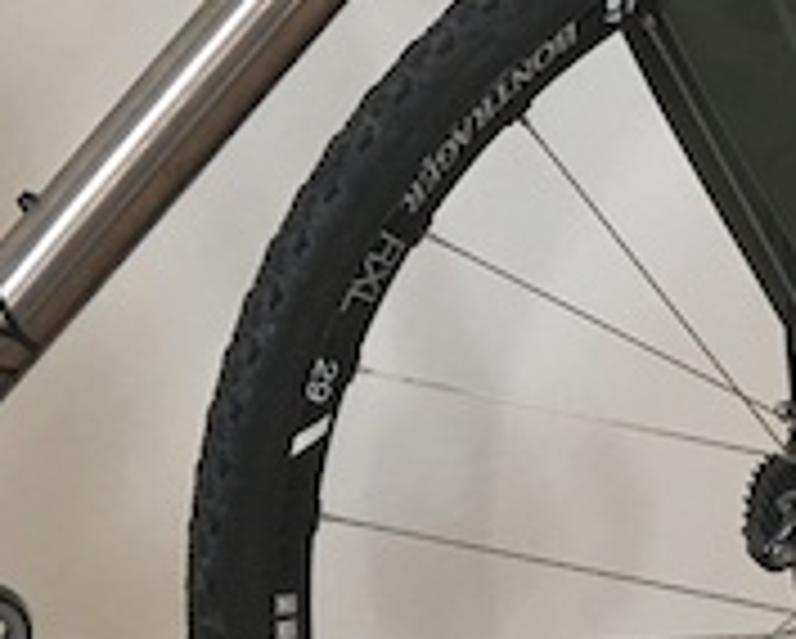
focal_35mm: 128
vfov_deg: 12.1
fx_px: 3019
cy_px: 184
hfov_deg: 14.5
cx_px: -193
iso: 25
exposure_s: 1/15
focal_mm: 4.15
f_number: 2.2
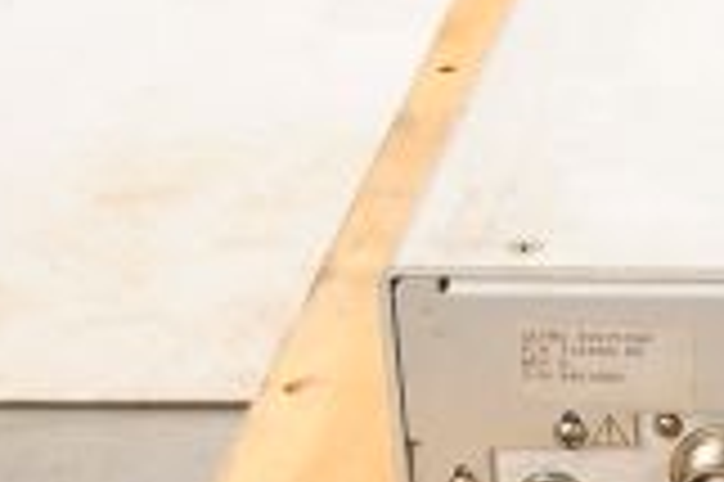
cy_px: 83
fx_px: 3737
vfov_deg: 7.4
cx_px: 1255
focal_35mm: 186
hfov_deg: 10.5
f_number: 13
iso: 320
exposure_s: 1/160
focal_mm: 50
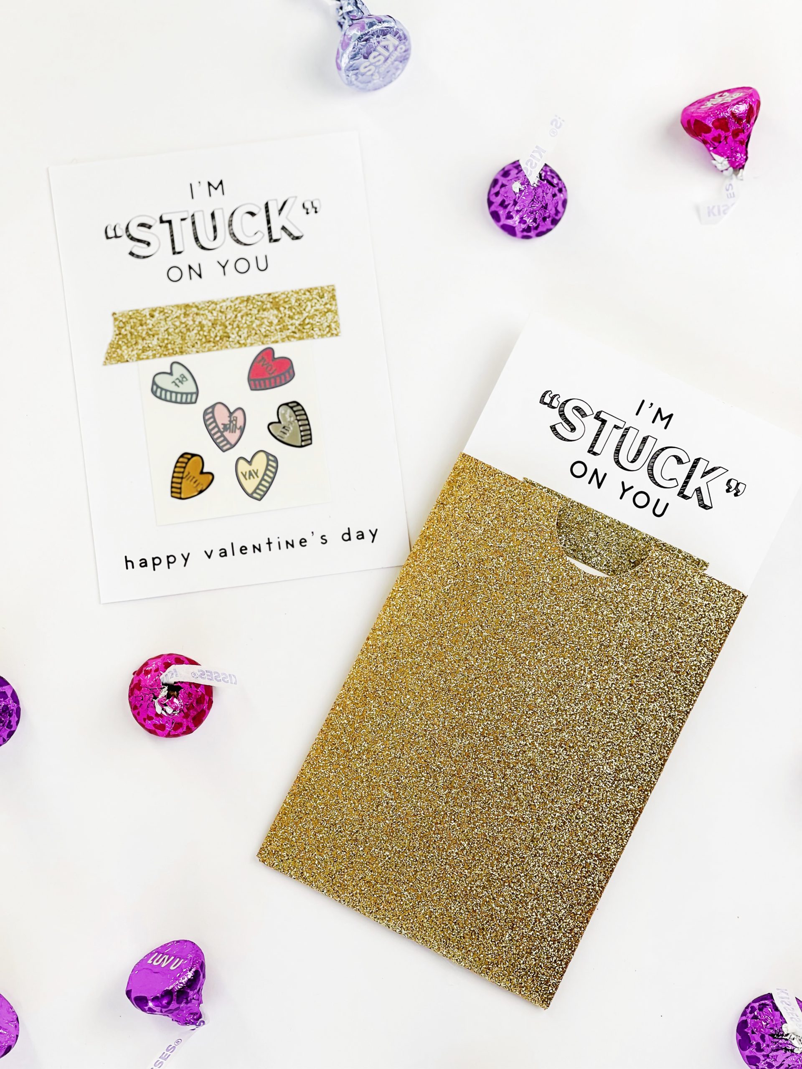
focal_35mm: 64
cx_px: 401
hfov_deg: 22.9
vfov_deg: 30.3
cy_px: 534
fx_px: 1977
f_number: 2.2
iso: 20
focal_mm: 7.5
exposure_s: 1/125
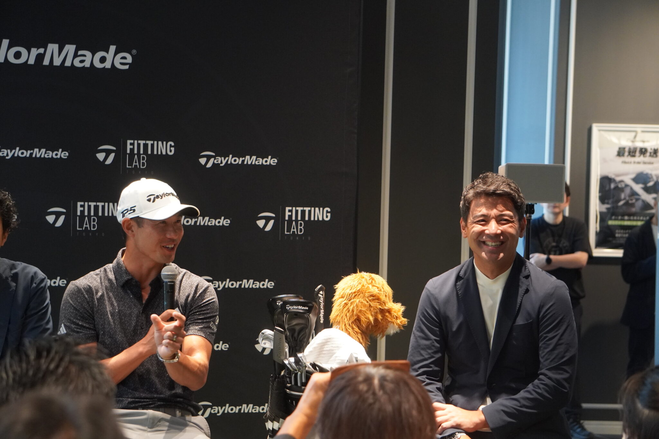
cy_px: 220
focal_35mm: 114
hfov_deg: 17.9
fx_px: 2087
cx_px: 330
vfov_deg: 12.0
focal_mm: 76
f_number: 5
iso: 2000
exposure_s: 1/160
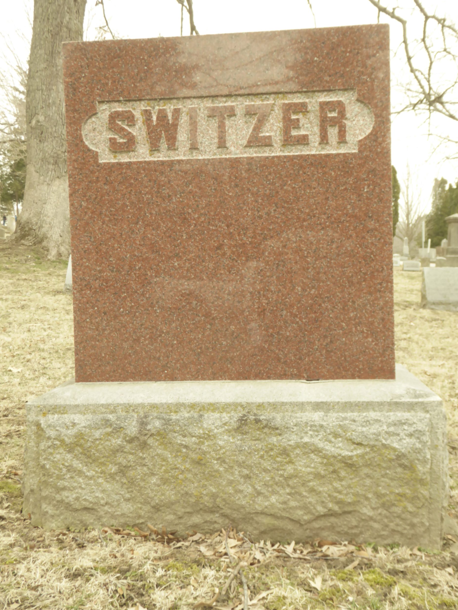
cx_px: 230
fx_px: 635
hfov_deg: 39.7
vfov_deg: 51.3
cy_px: 298
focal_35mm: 36
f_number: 3.7
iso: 200
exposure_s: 1/60
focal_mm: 6.3
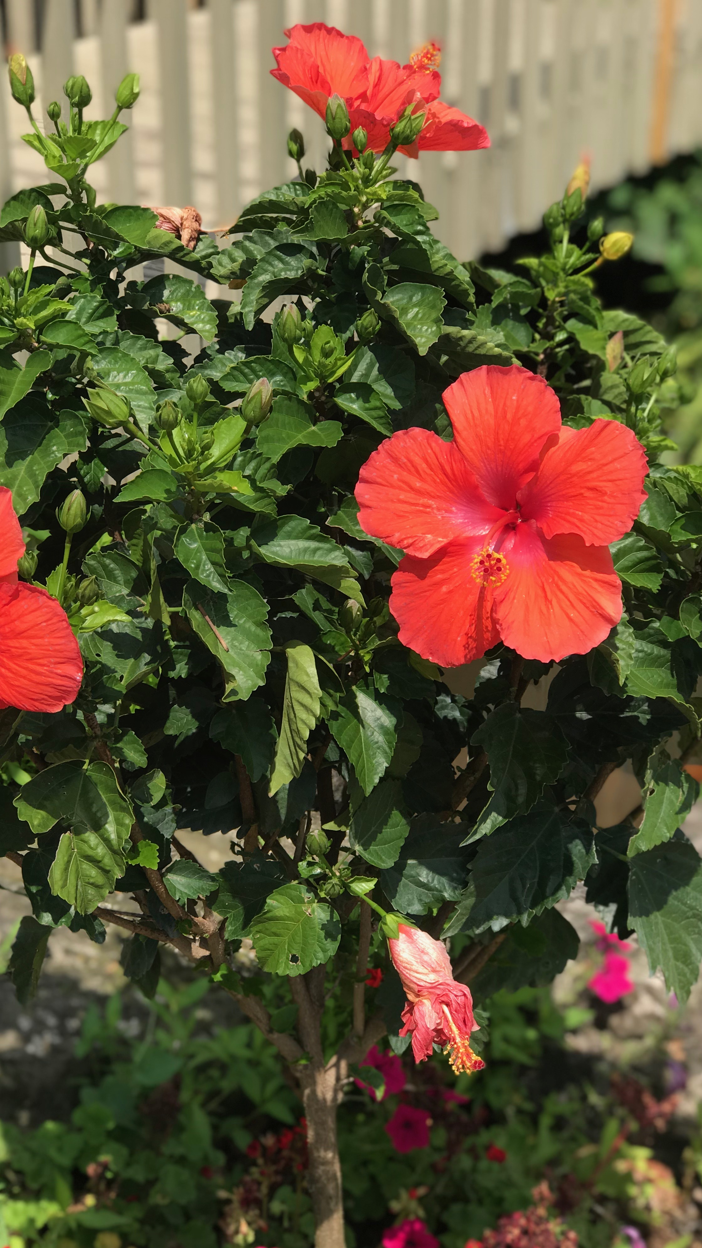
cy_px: 632
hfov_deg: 19.1
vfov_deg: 33.3
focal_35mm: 63
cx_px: 248
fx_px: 2084
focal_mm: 6.6
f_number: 2.8
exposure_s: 1/556
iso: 20
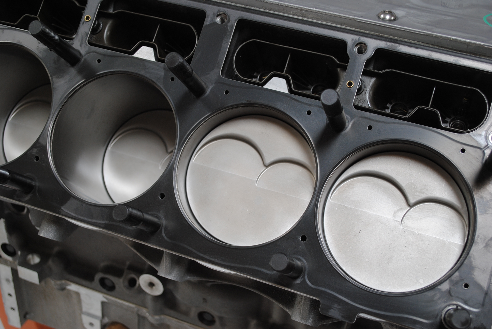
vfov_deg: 26.6
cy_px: 164
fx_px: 698
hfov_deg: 38.8
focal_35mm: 51
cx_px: 246
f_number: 5
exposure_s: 1/30
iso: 200
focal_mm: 34
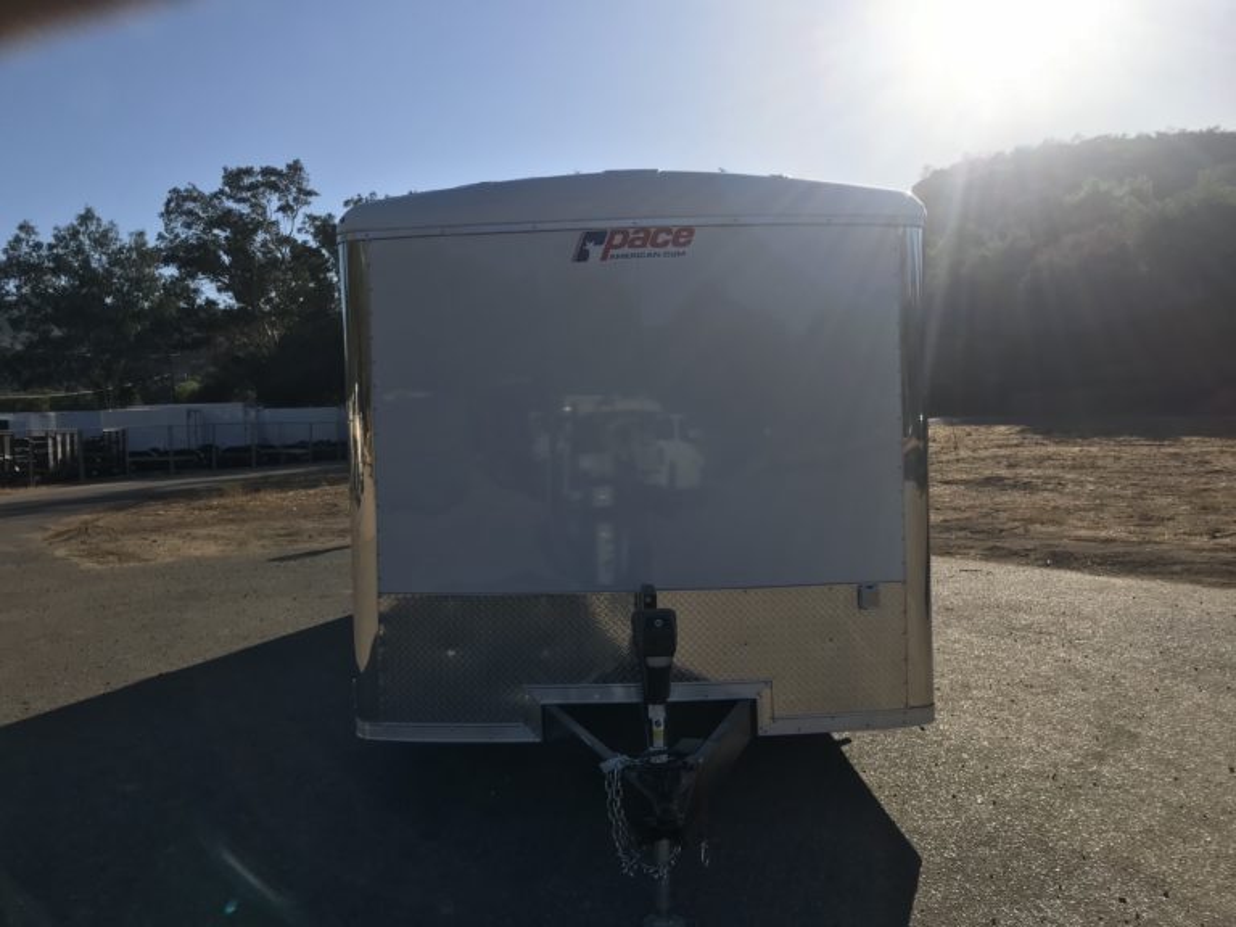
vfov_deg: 49.7
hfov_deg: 63.4
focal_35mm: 28
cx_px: 618
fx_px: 1000
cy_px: 464
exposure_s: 1/3546
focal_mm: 3.99
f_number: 1.8
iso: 20
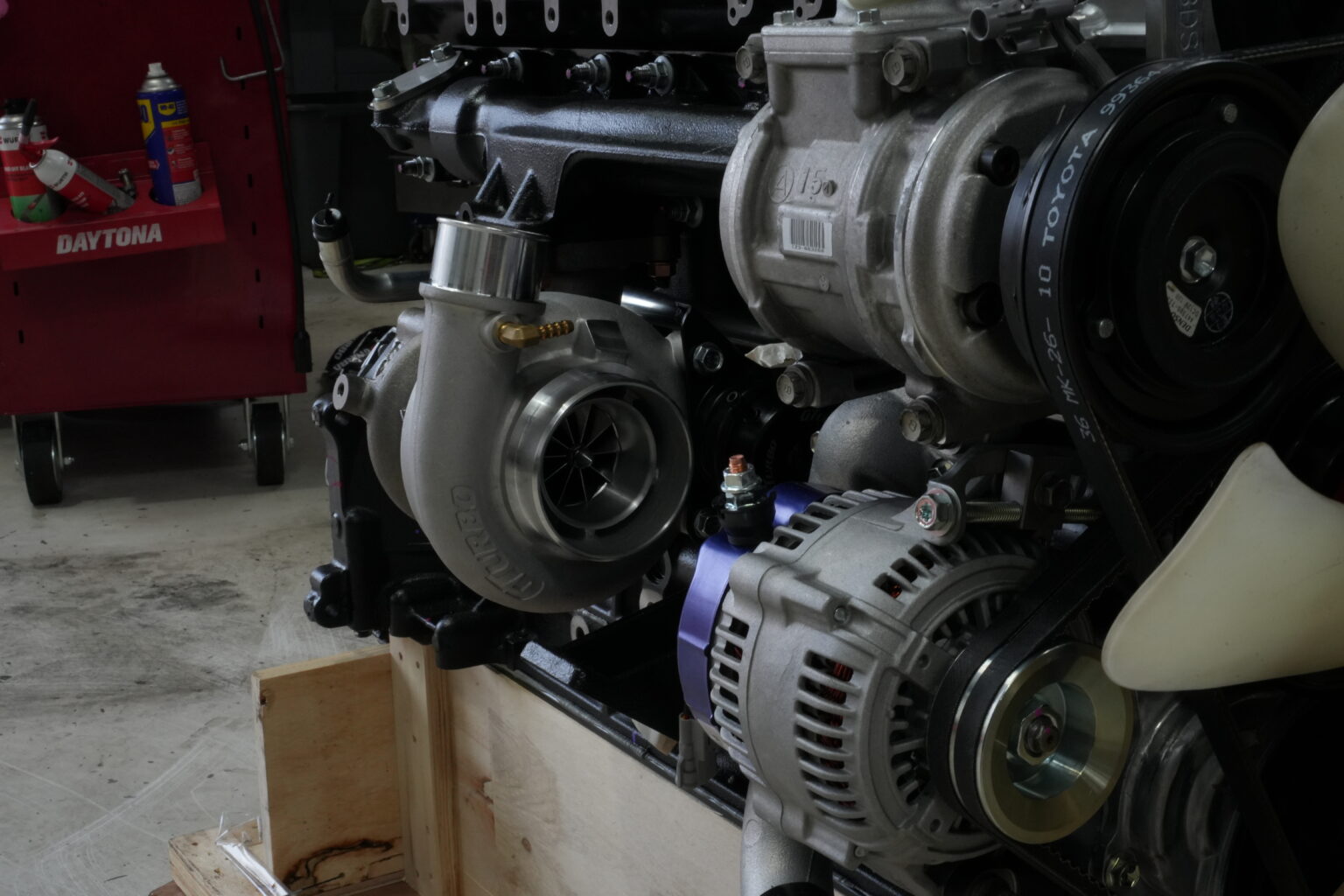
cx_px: 672
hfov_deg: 41.9
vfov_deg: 28.6
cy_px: 448
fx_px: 1755
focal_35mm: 47
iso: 2500
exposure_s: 1/50
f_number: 22
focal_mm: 47
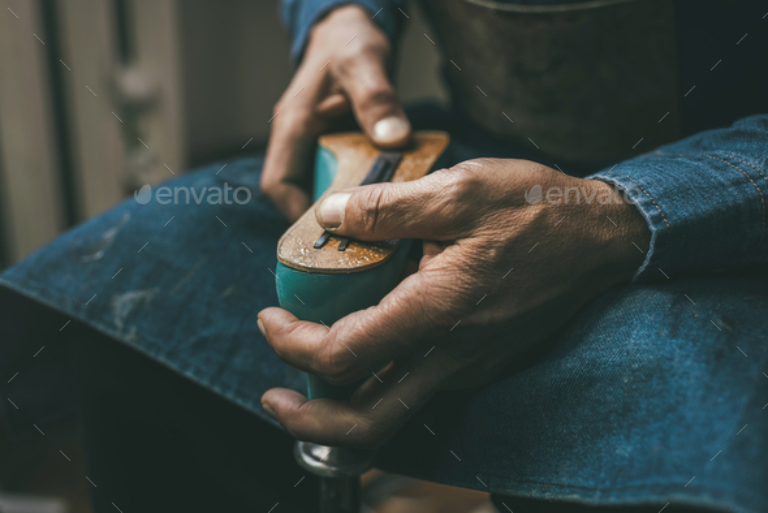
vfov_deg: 37.9
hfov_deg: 54.4
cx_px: 384
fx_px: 747
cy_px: 256
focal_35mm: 35
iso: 500
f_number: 3.2
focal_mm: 35
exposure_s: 1/160
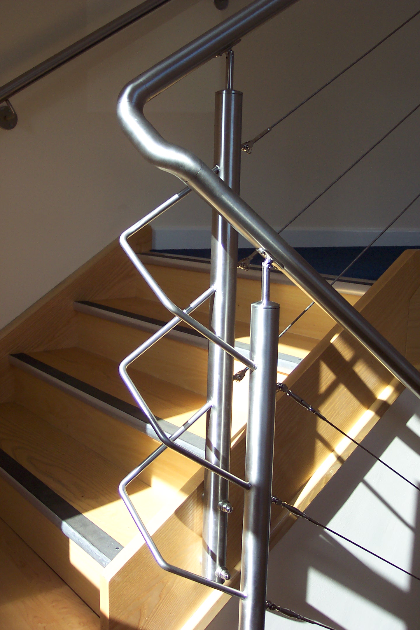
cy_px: 315
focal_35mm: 38
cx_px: 210
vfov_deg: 50.7
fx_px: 665
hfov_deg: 35.1
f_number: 2.8
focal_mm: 8
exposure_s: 1/350
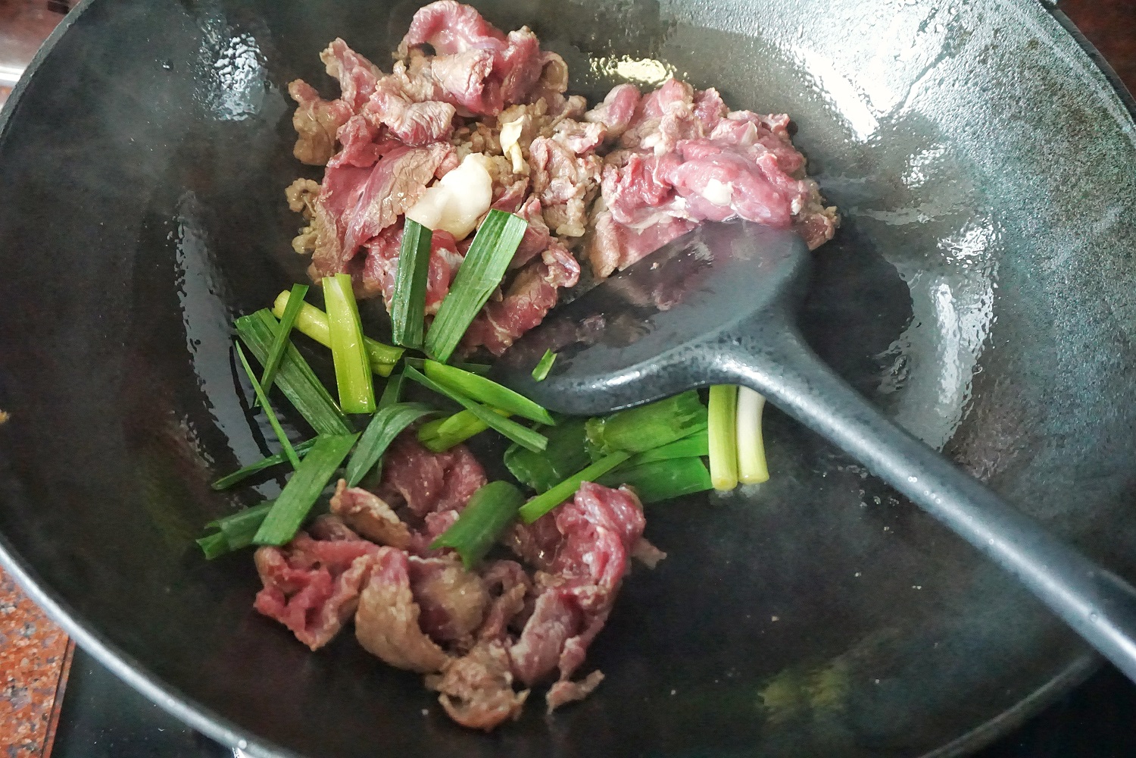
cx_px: 568
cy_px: 379
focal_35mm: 34
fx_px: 1089
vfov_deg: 38.4
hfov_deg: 55.1
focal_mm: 23
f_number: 5.6
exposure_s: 1/50
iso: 5000
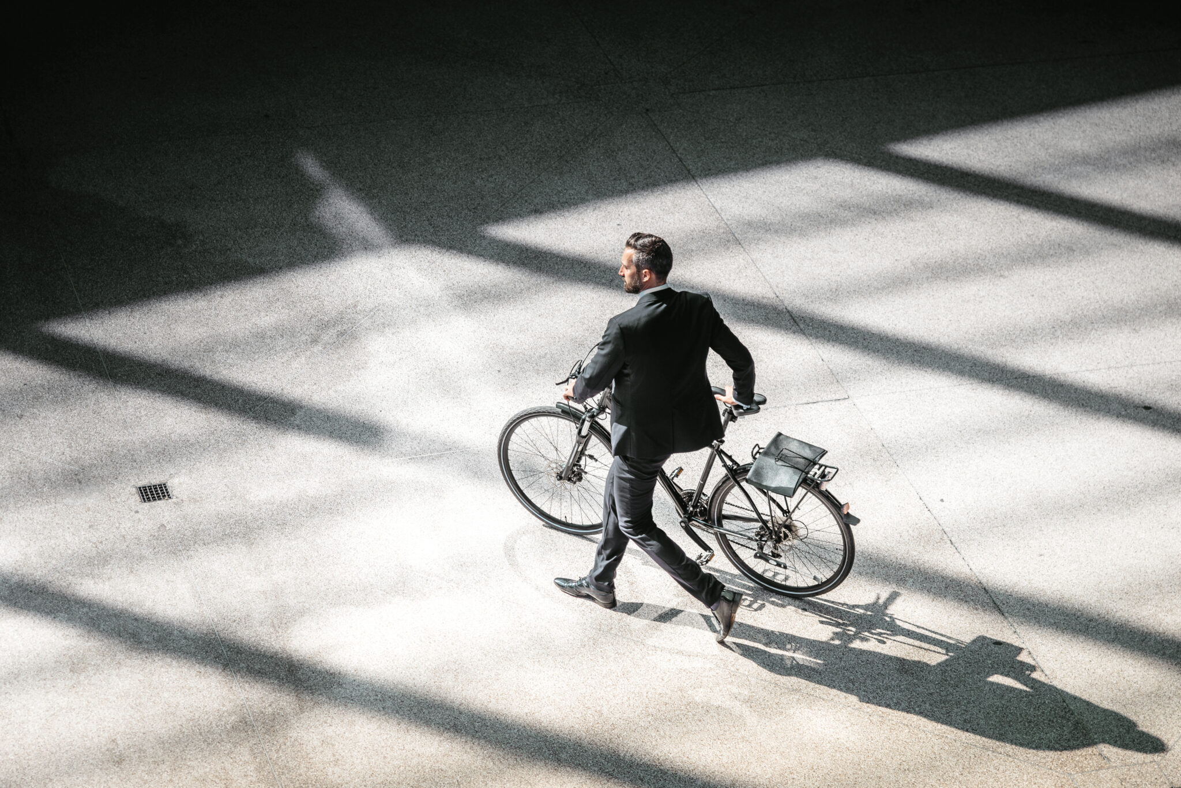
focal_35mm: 105
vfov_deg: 13.1
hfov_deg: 19.4
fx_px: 3446
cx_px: 590
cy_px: 394
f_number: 4
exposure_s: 1/500
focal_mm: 105
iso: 100
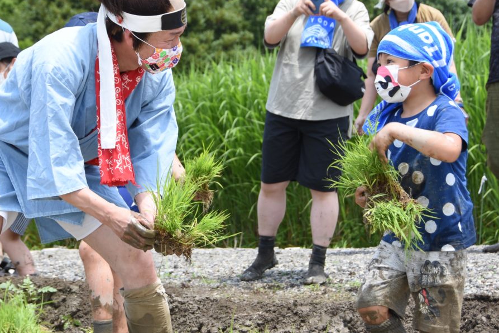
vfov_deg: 10.2
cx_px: 157
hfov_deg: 15.3
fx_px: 1857
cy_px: 163
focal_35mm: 134
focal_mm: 52
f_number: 5.6
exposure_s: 1/250
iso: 100
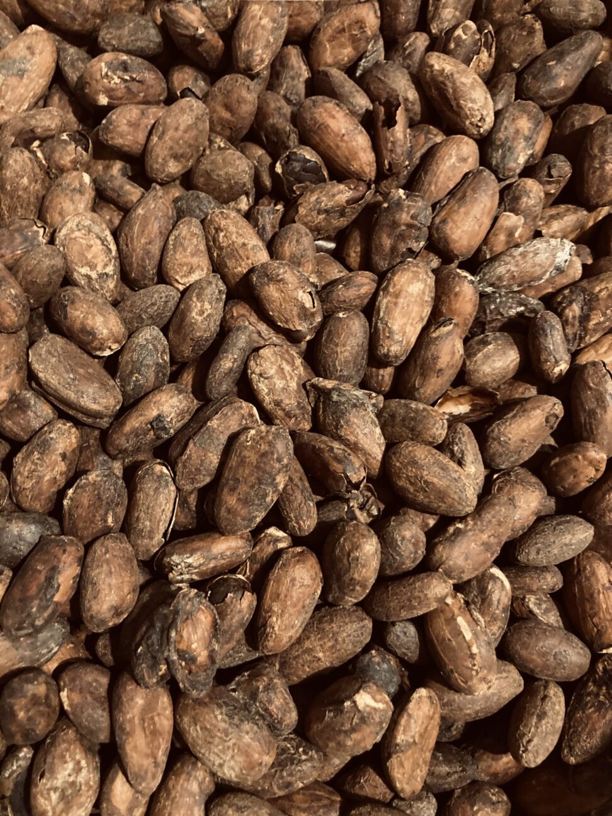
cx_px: 306
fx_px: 660
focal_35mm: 28
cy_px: 408
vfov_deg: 63.4
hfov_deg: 49.7
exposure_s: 1/20
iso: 640
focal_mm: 3.99
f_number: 1.8
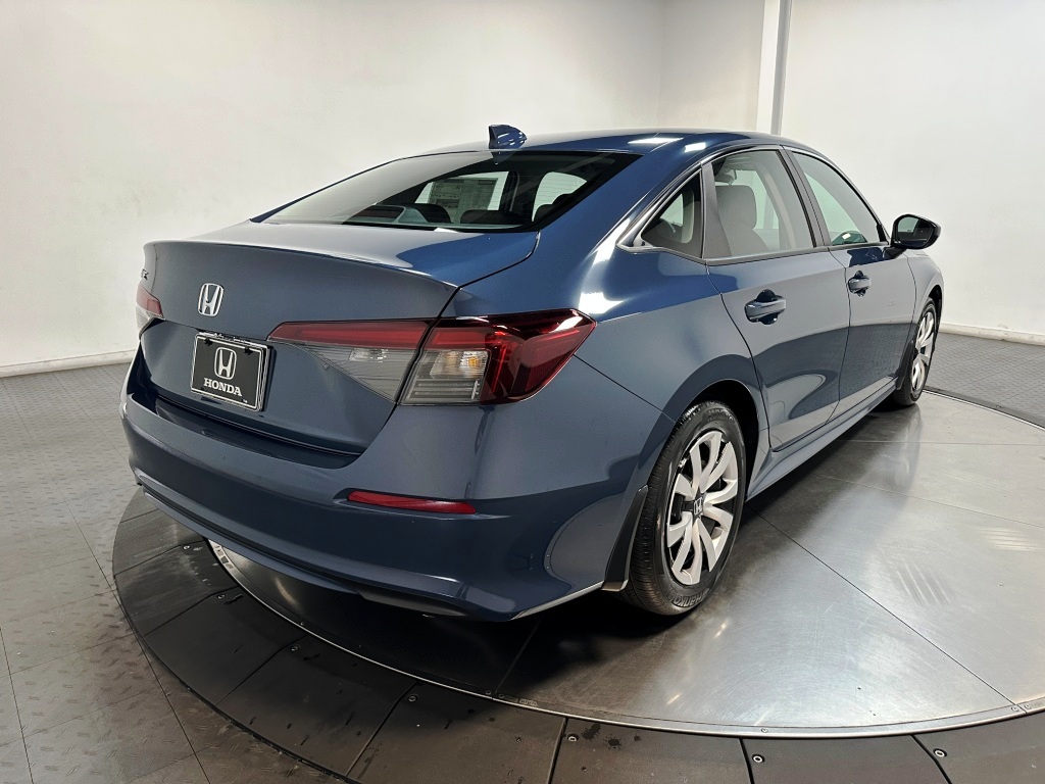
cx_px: 522
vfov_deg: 56.8
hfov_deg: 71.6
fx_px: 725
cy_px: 392
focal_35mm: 24
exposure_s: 1/60
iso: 320
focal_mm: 6.86
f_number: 1.78
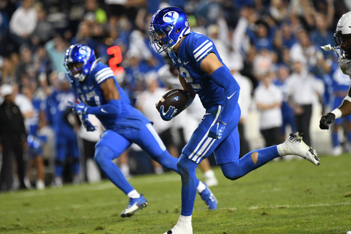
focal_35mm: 450
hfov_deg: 4.6
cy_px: 117
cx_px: 176
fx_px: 4387
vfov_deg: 3.1
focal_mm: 300
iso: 5600
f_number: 2.8
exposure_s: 1/2000
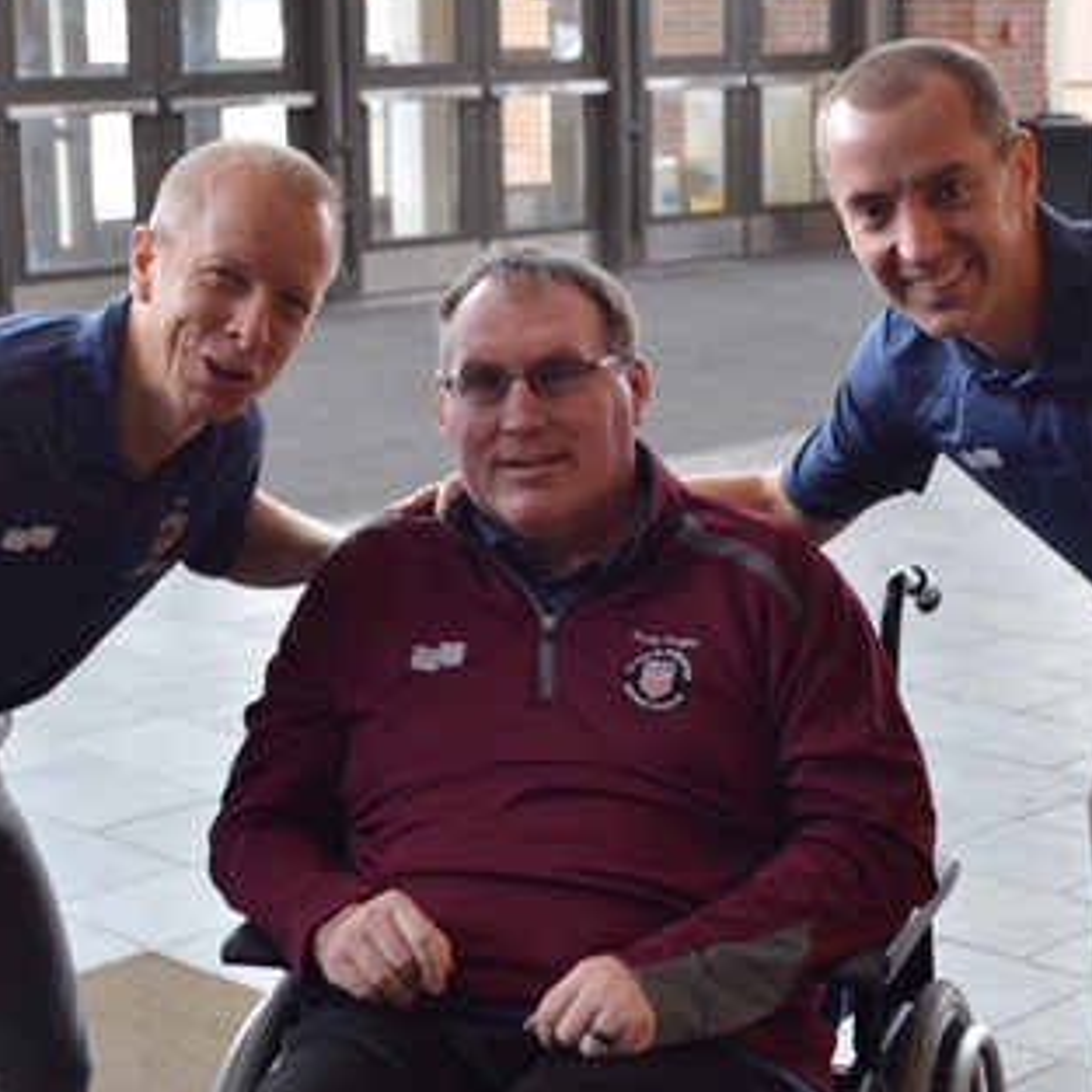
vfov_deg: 22.2
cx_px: 607
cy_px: 579
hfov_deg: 22.2
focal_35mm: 78
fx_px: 2784
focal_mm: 30
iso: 400
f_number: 5
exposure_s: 1/100
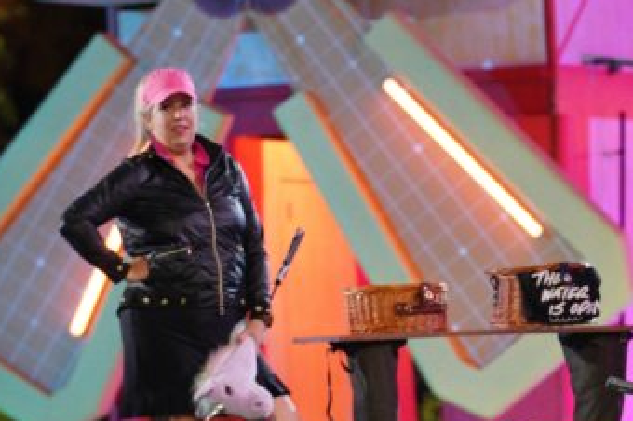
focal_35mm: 418
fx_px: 7343
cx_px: 508
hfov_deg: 4.9
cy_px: 229
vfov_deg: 3.3
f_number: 3.5
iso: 6400
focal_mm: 166
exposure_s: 1/500
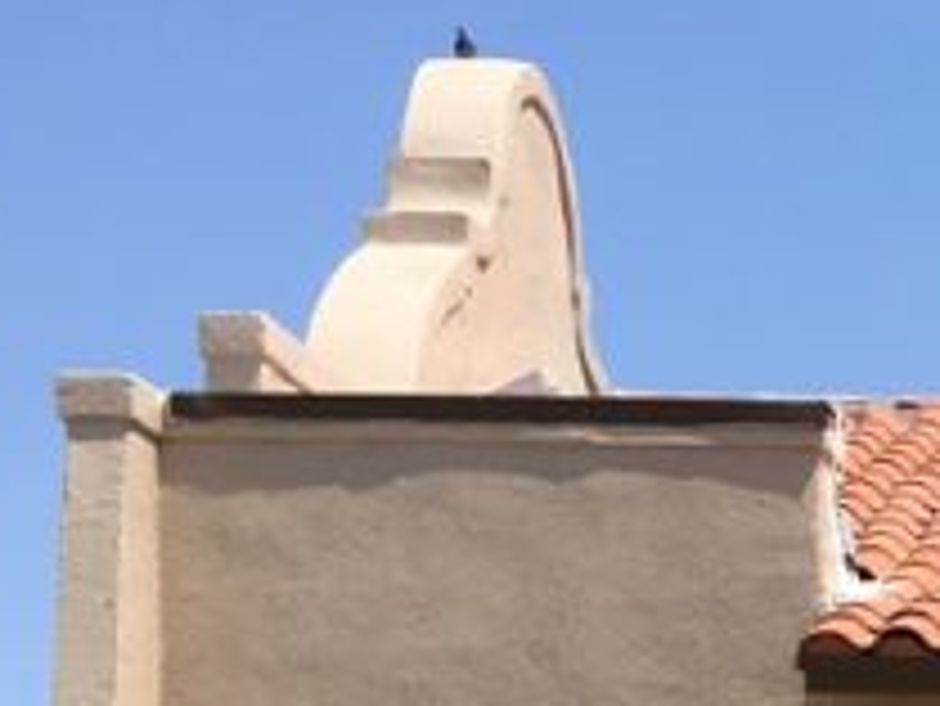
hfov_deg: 12.0
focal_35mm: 142
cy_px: 1174
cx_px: 2024
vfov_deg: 10.0
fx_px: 3858
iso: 25
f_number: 2.2
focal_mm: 4.15
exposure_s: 1/1282
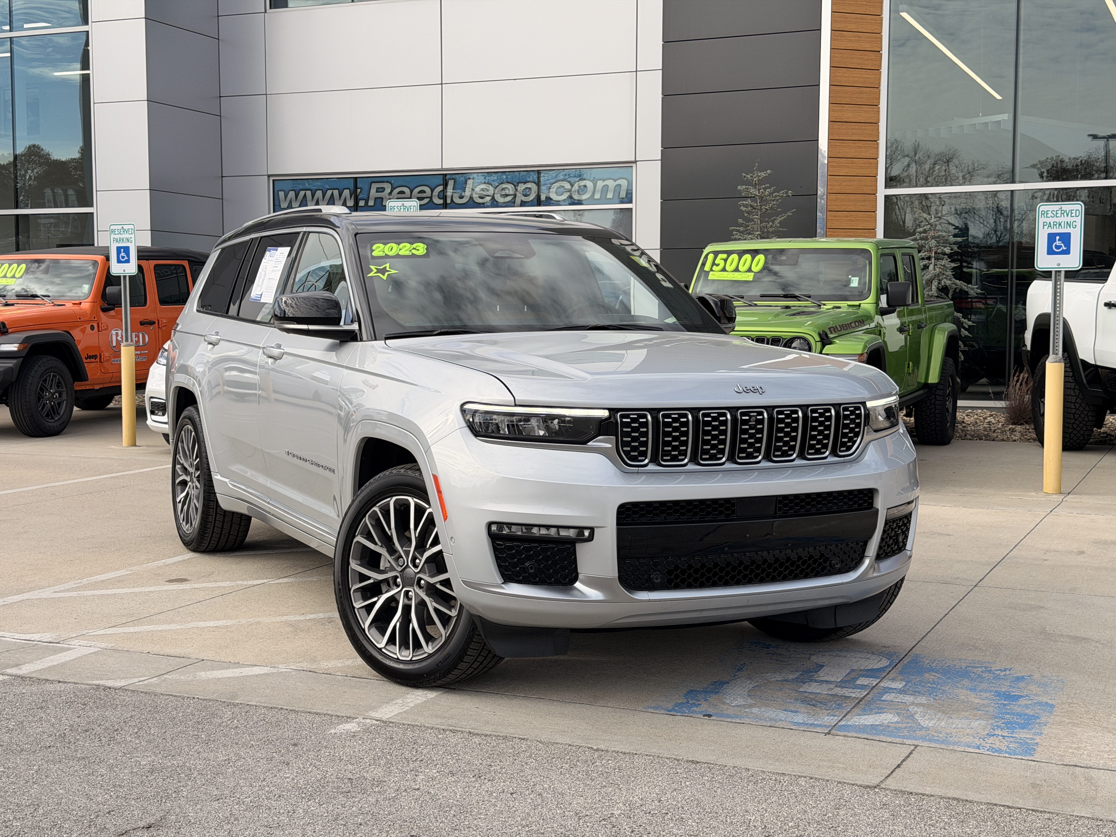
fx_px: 1547
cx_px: 558
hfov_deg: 39.7
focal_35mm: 48
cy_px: 418
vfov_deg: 30.3
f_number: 1.78
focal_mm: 6.76
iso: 64
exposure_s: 1/3226
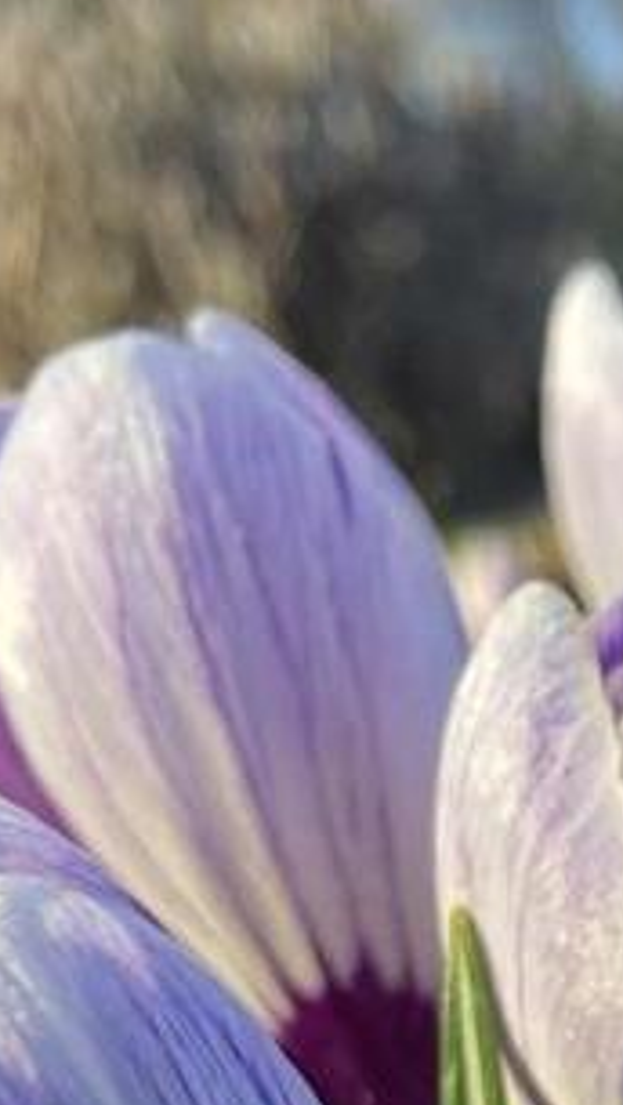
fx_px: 2931
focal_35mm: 100
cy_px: 1297
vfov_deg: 20.1
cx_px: 927
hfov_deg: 11.6
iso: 20
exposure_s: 1/187
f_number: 1.8
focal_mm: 3.99
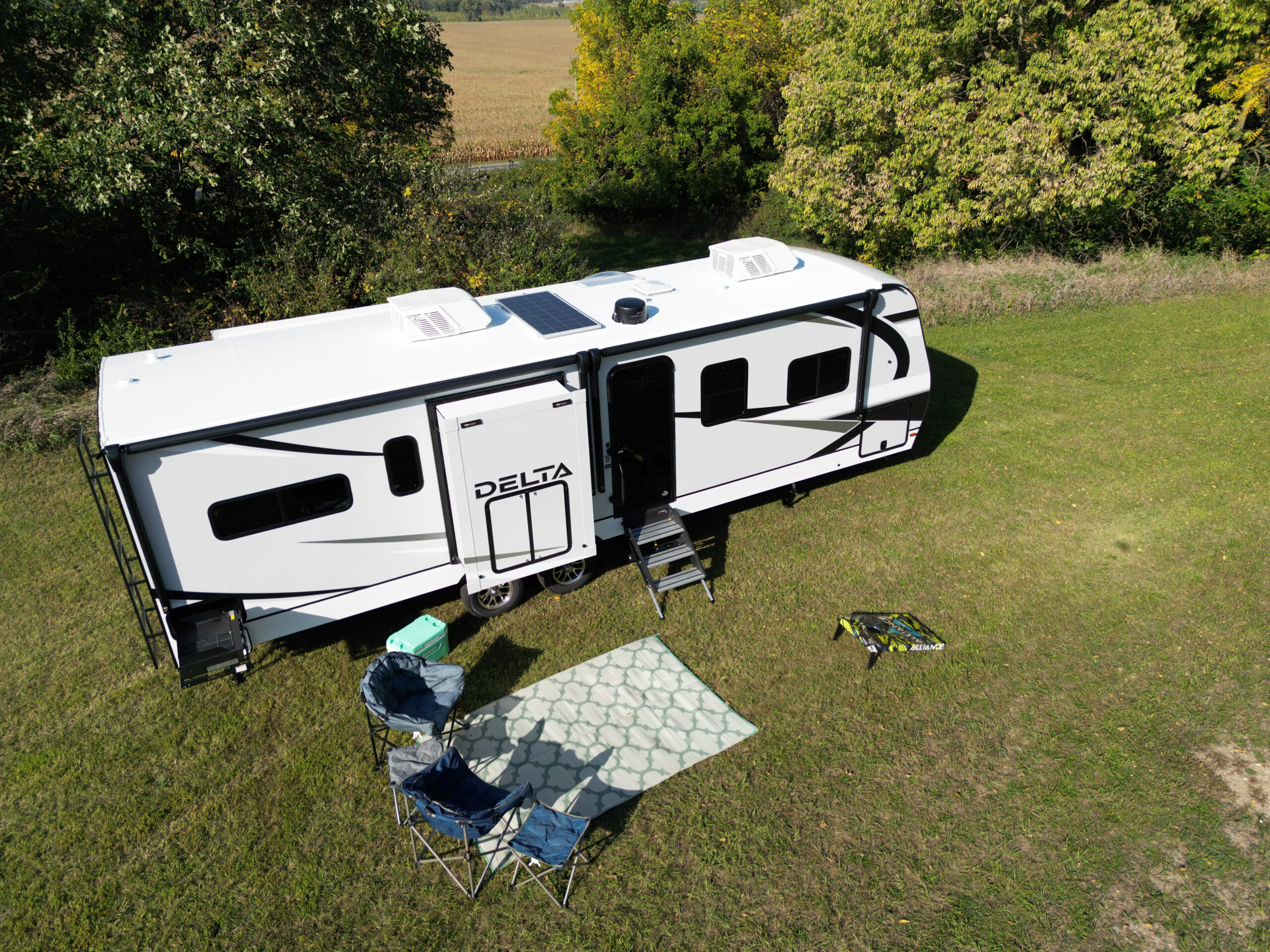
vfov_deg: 56.8
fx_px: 881
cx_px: 635
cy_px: 476
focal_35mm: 24
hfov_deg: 71.6
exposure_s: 1/3000
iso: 150
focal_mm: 6.72
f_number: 1.7
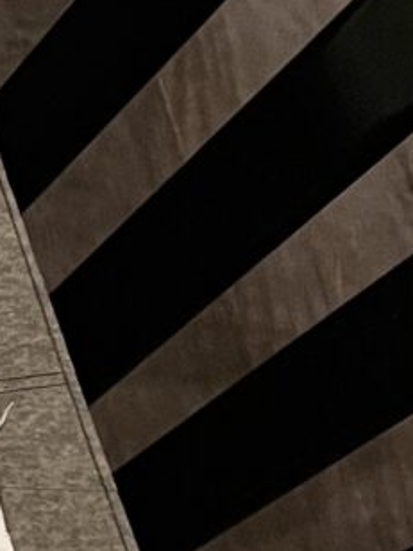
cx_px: -858
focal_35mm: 169
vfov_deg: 11.7
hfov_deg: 7.6
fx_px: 2688
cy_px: 438
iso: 320
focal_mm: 5.7
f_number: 1.5
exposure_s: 1/60
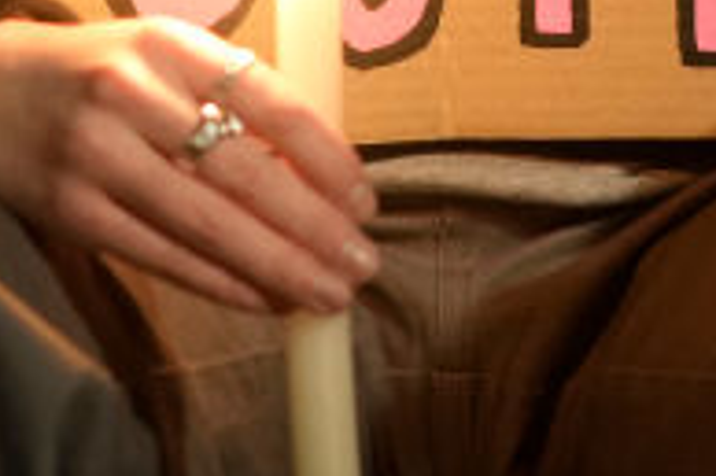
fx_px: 13314
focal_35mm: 670
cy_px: -766
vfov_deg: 2.0
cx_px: 461
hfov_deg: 3.1
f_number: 1.4
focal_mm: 85
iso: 1000
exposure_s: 1/60
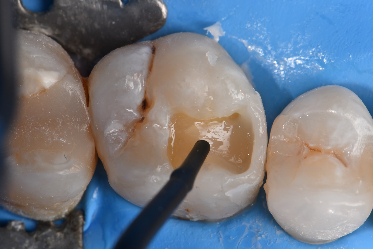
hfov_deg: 13.1
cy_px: 124
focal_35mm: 157
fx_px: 1626
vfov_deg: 8.7
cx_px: 186
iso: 200
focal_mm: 105
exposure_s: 1/160
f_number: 32
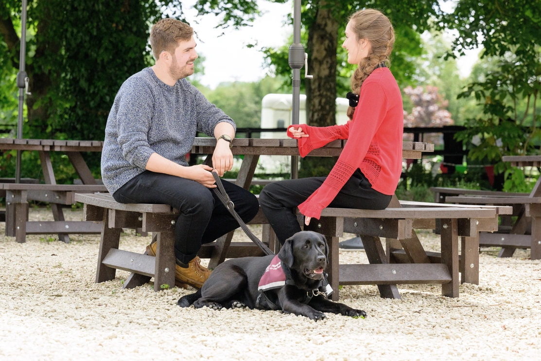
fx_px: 1578
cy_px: 180
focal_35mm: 105
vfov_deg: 13.0
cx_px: 270
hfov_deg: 19.5
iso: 2000
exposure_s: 1/3200
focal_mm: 105
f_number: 6.3
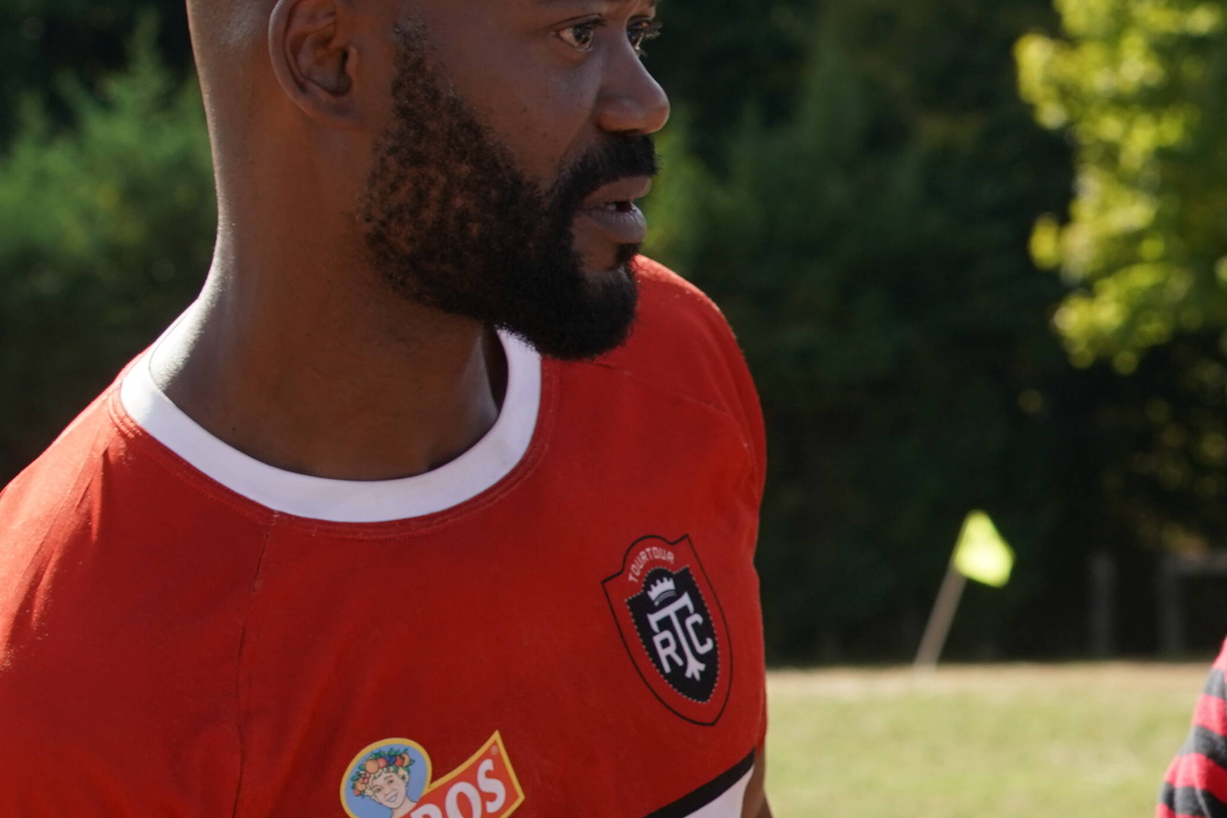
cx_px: 1461
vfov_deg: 6.8
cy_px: 714
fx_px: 6884
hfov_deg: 10.0
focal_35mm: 202
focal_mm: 70
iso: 320
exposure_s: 1/400
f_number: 8
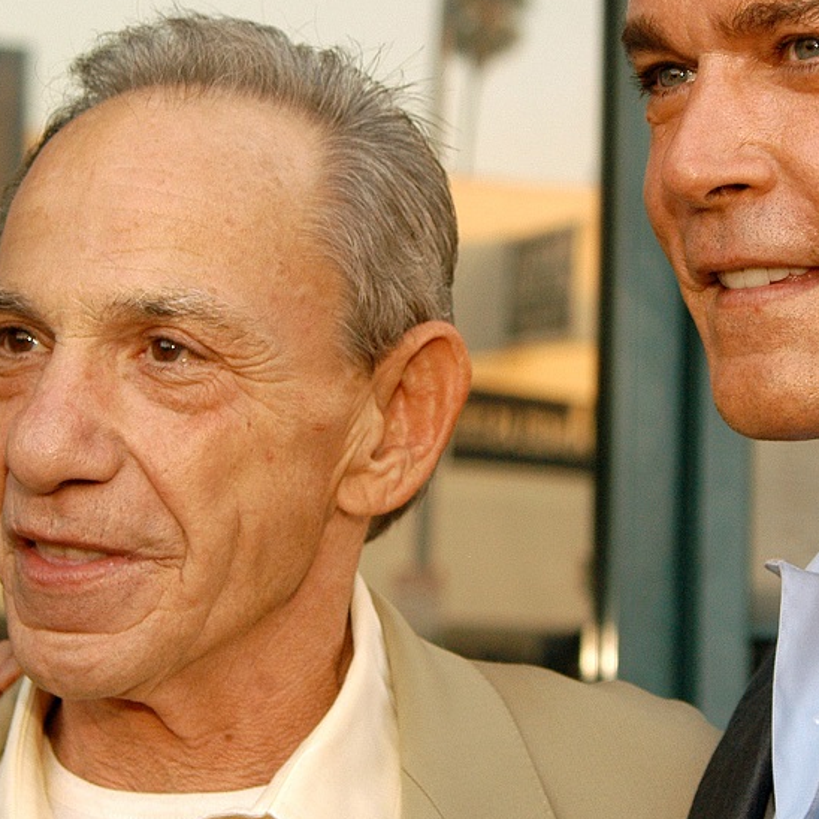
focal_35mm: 151
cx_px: 581
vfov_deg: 11.6
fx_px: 4042
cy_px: 300
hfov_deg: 11.5
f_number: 4.5
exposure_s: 1/160
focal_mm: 50
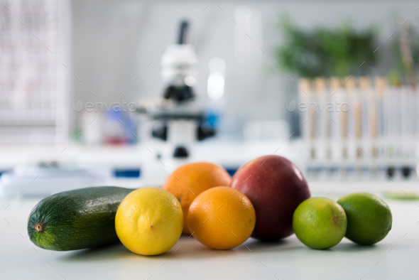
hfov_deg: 28.8
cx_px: 210
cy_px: 140
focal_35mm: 70
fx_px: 815
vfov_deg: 19.5
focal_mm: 70
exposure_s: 1/200
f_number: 3.5
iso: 125
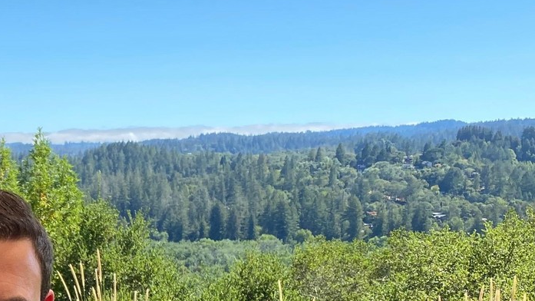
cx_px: -18
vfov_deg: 14.8
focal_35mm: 78
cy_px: 394
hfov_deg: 25.6
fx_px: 1106
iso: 32
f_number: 1.8
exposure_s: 1/1412
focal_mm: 4.25
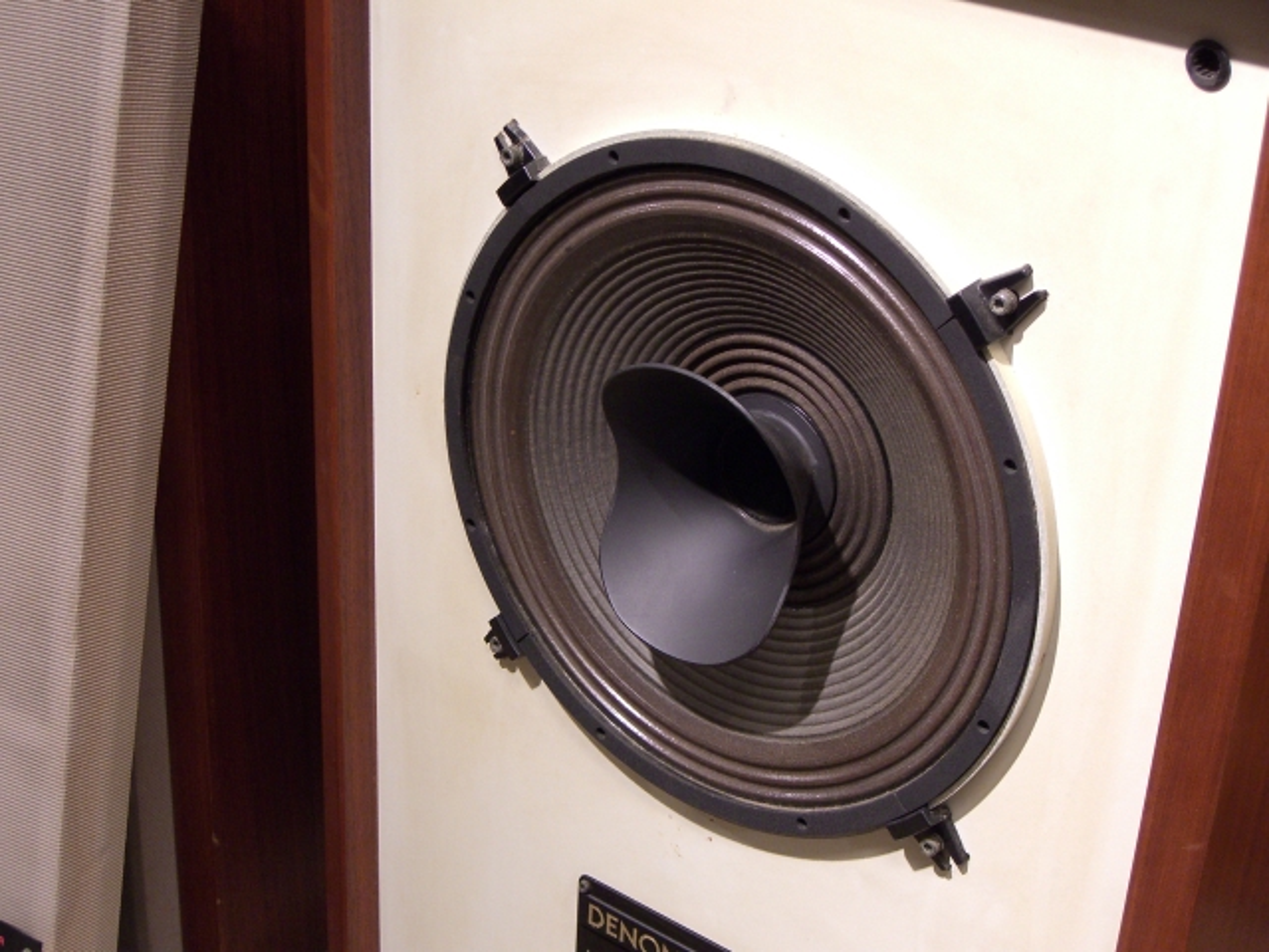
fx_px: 2090
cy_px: 476
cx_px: 634
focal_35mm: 57
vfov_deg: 25.7
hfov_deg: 33.8
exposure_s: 1/15
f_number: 3.6
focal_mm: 11.8
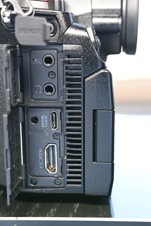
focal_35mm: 52
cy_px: 113
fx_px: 327
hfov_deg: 26.0
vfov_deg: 38.2
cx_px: 76
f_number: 5.6
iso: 1250
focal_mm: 35
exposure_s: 1/60
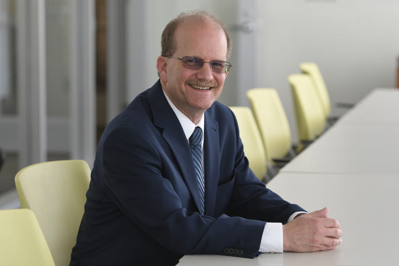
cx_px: 200
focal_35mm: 151
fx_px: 1674
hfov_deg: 13.6
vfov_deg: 9.1
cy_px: 133
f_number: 3.2
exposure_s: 1/50
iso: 100
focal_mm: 100
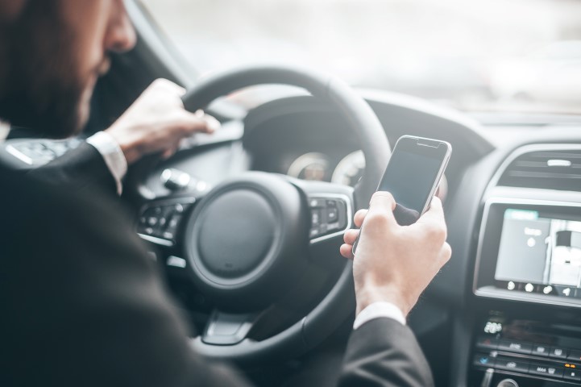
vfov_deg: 27.0
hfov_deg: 39.6
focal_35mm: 50
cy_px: 194
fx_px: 807
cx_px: 290
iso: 500
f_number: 1.8
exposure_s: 1/60
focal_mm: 50
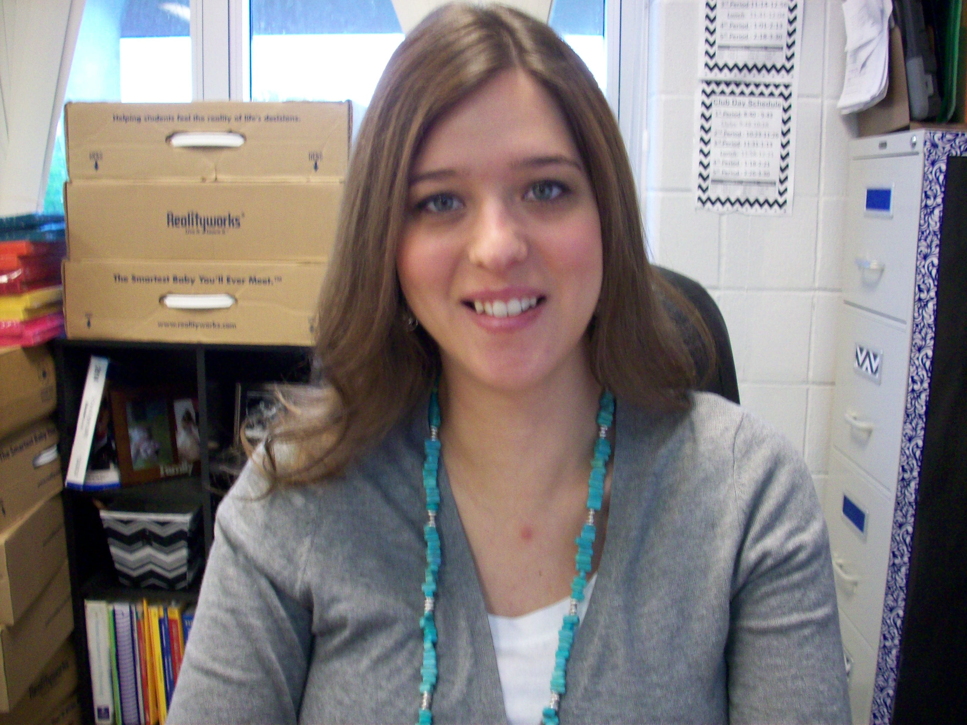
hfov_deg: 50.1
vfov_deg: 38.7
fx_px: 1034
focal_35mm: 37
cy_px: 362
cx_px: 484
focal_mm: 6.2
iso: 160
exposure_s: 1/23.4
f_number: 2.8
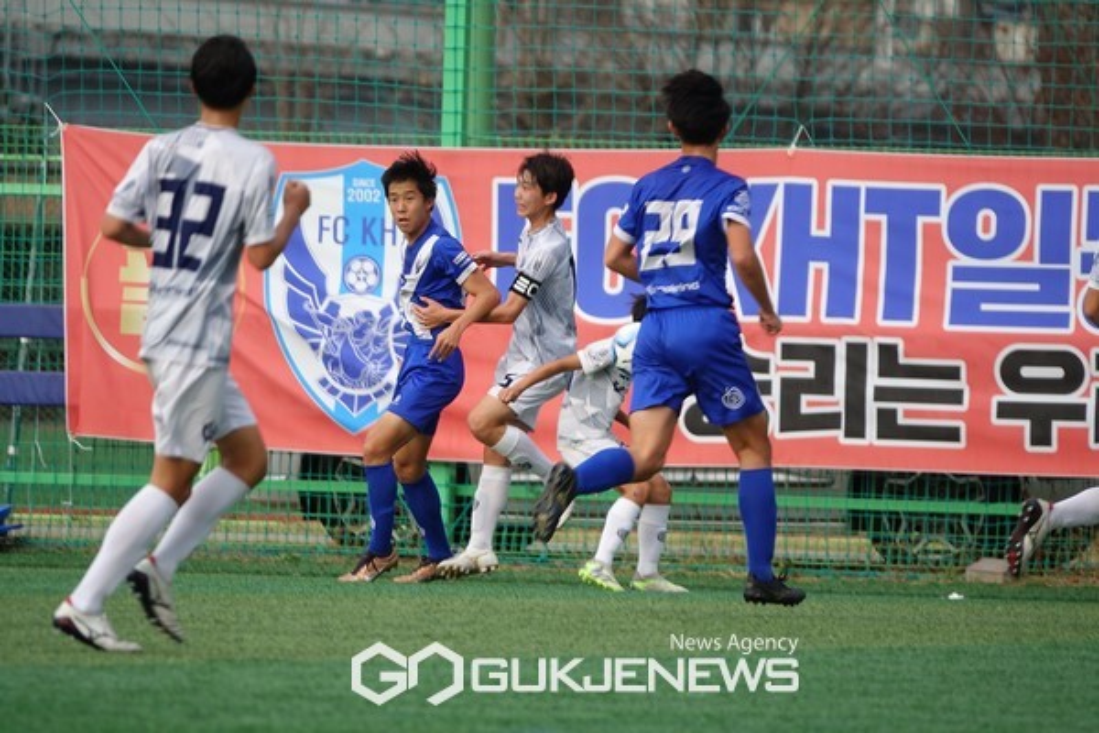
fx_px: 18315
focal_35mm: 600
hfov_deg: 3.4
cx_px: 550
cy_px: 366
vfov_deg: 2.3
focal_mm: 220
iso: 160
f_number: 4
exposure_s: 1/250
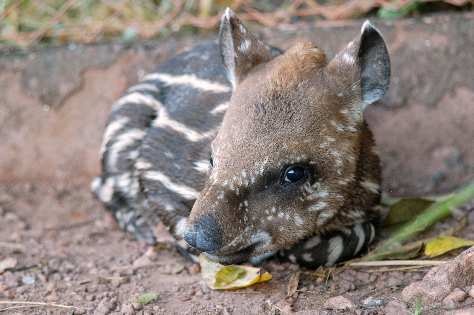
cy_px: 158
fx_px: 1579
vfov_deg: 11.4
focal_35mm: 120
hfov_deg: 17.1
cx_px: 237
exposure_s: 1/60
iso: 800
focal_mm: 80
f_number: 4
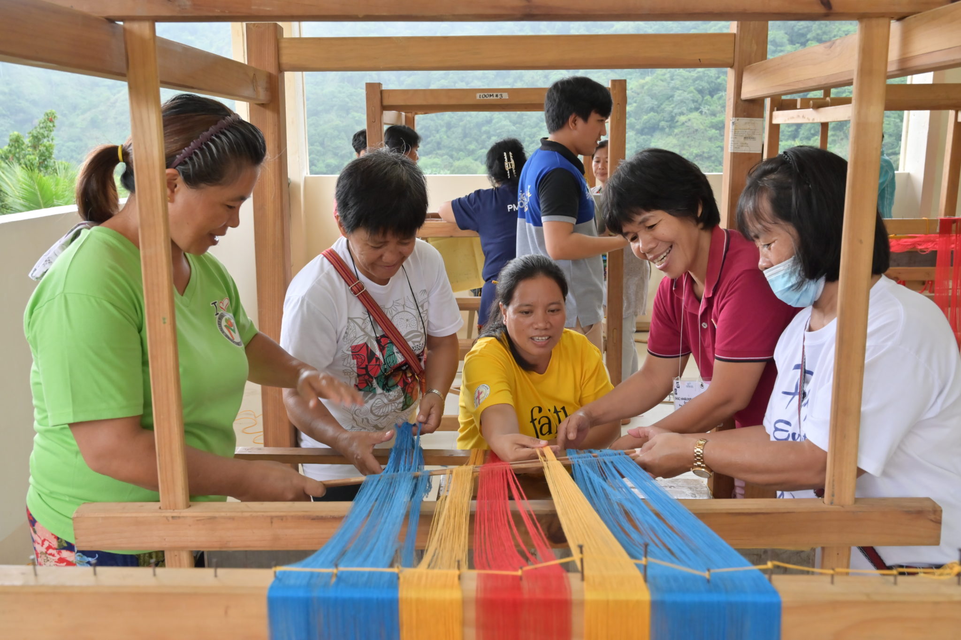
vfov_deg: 40.5
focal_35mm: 32
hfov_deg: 58.0
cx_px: 480
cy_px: 320
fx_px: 867
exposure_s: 1/200
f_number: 8
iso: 2000
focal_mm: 32.5
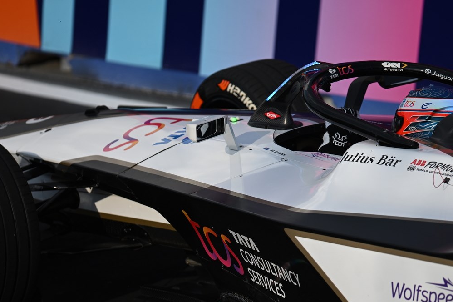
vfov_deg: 2.1
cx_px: 199
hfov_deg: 3.2
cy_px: 239
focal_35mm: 641
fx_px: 8064
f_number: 2.8
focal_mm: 400
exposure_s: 1/2500
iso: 80
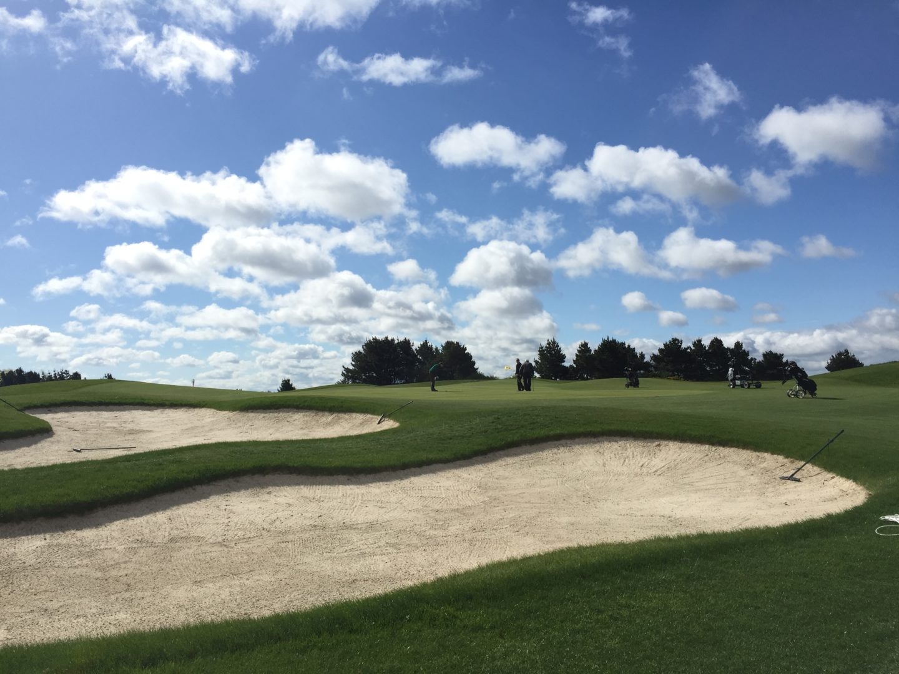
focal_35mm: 29
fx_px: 753
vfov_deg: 48.2
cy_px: 337
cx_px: 450
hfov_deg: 61.7
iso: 32
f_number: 2.2
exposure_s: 1/3300
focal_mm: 4.15
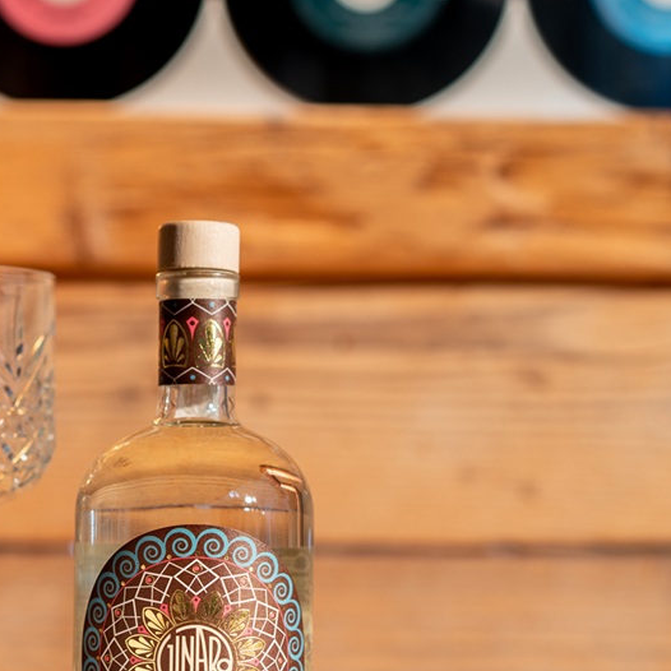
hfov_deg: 15.5
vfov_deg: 15.6
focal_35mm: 112
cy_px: 361
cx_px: 204
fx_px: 2456
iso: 100
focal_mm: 55
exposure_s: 1/10
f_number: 2.8
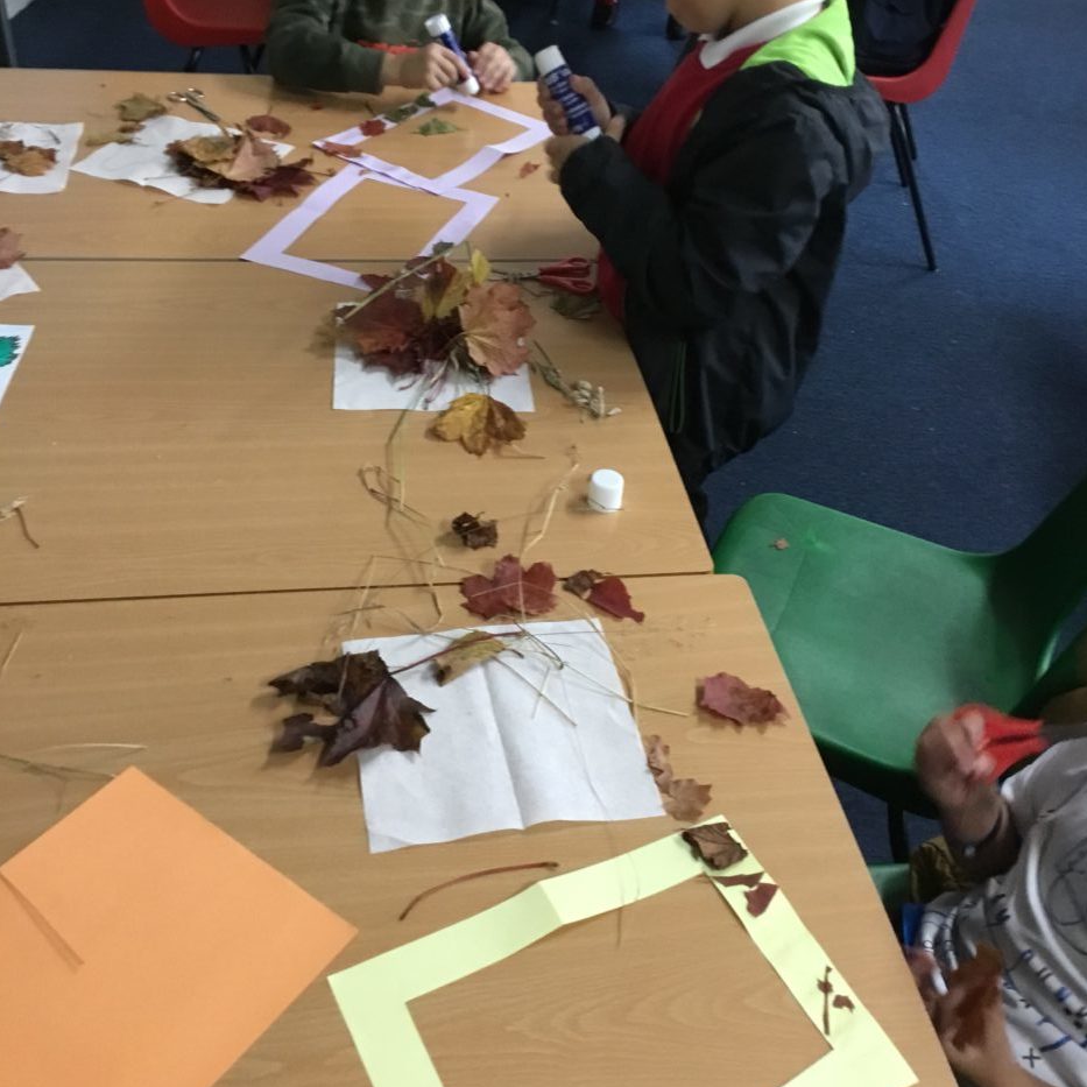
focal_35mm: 37
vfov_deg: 44.8
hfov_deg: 44.9
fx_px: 1314
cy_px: 472
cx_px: 541
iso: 160
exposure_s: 1/33
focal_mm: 3.3
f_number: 2.4
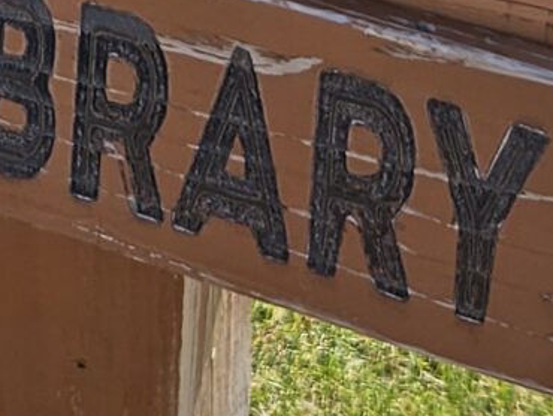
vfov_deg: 8.4
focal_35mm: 159
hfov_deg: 11.9
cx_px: -251
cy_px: -666
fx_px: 2542
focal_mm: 5.4
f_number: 1.8
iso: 25
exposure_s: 1/968
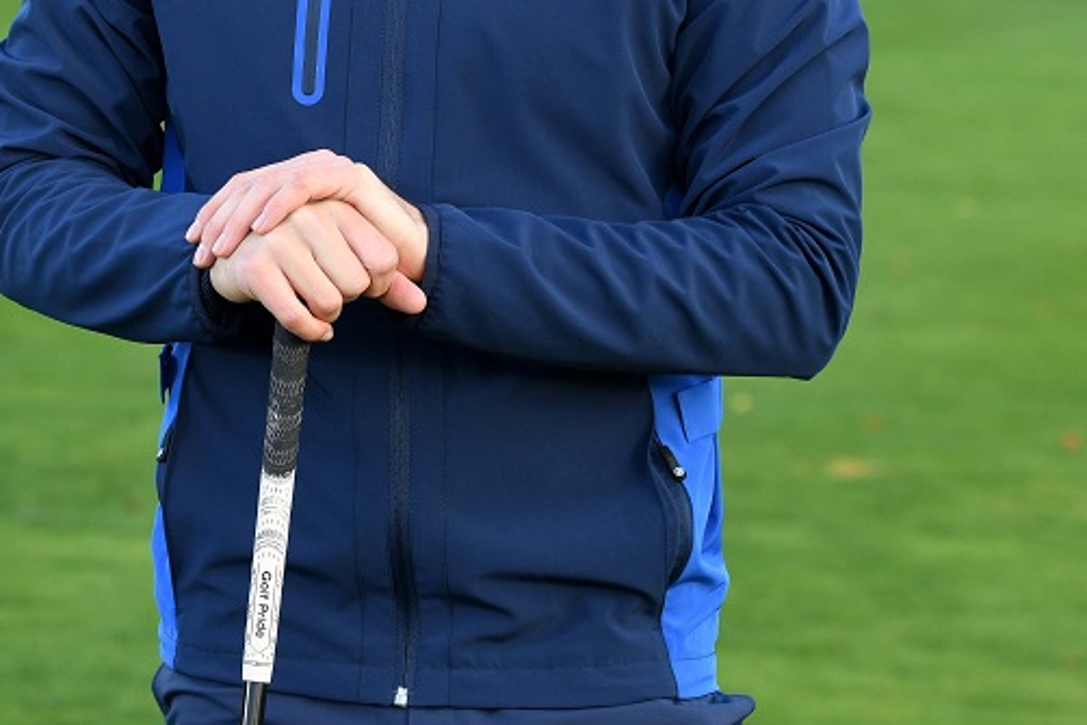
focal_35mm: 232
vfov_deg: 5.9
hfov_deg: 8.8
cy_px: -42
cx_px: -104
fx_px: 7007
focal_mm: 85
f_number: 5
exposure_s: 1/250
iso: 400
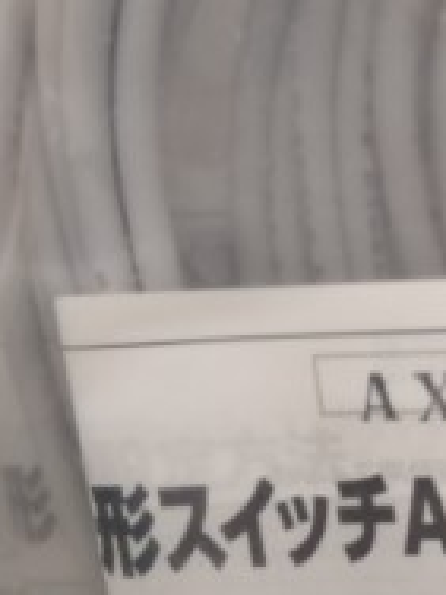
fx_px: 1014
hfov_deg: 23.5
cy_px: 397
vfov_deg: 32.4
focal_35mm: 59
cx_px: 468
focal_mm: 3.59
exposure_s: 1/20
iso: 364
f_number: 1.8
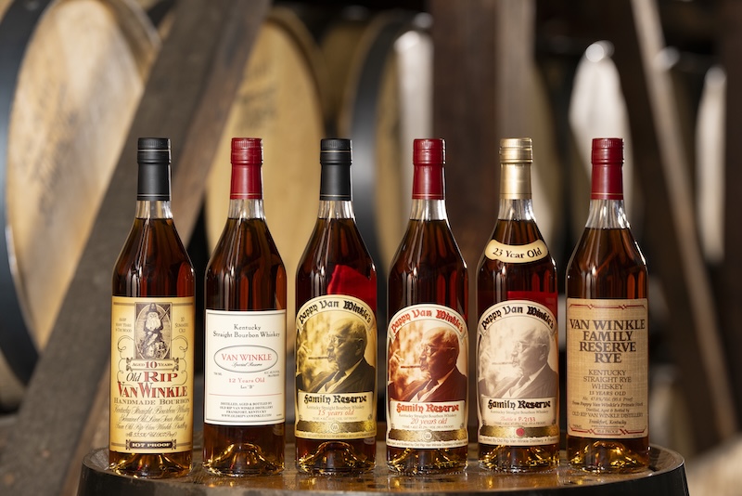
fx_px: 2433
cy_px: 248
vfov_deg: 11.6
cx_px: 371
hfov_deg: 17.3
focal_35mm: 118
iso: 1000
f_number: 4.5
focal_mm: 118
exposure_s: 1/60
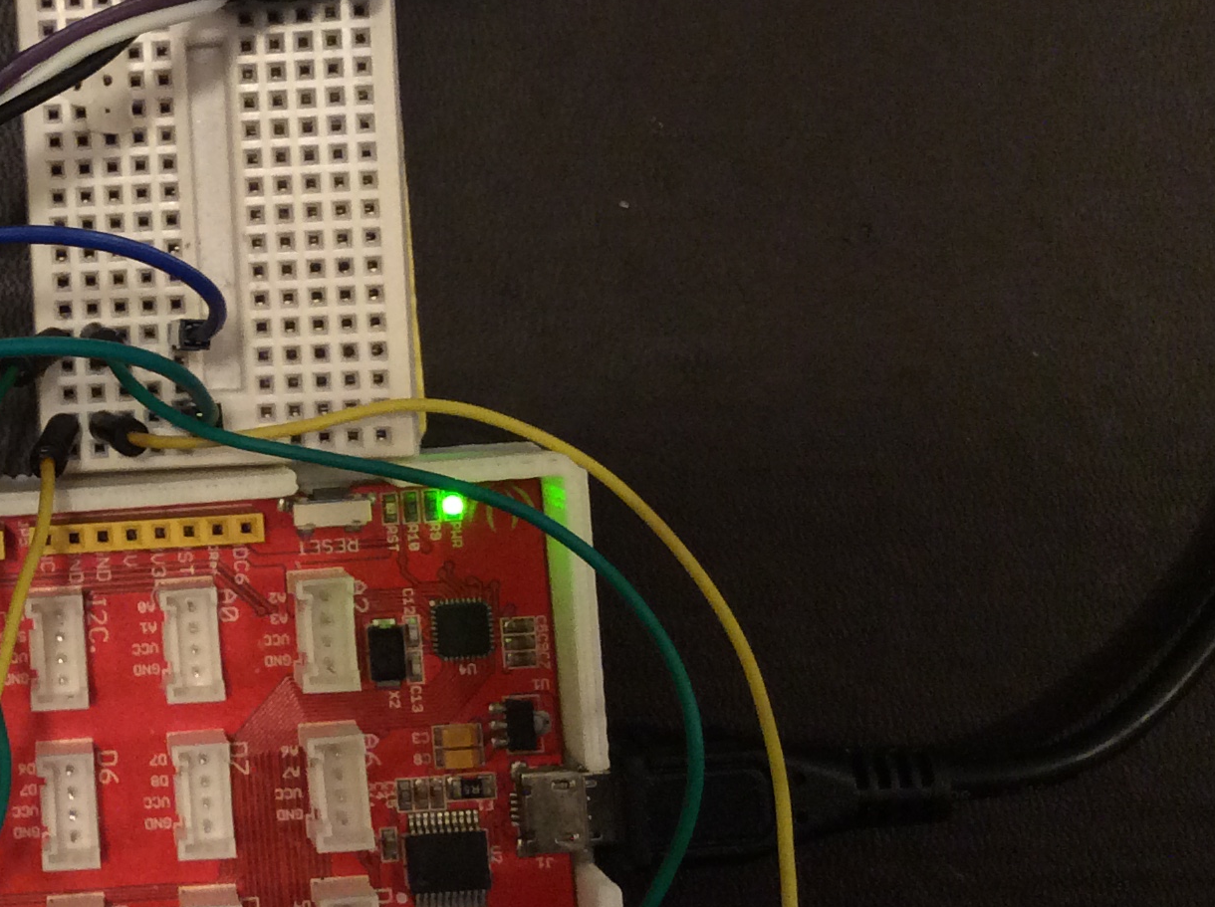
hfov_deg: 27.0
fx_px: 2383
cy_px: 282
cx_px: 5
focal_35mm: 68
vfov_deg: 21.5
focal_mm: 3.3
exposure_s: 1/24
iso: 125
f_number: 2.4
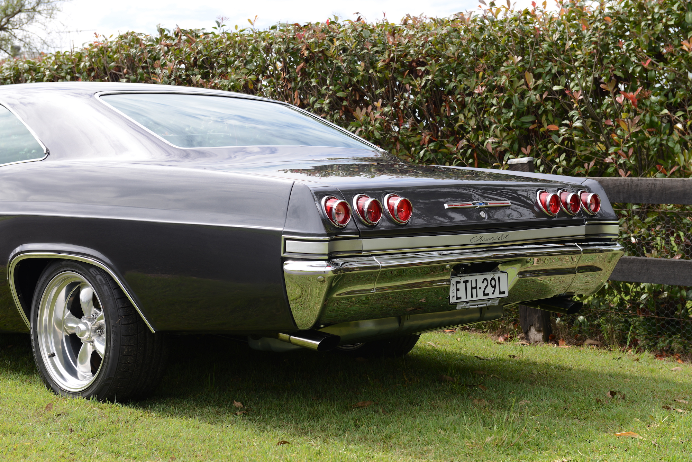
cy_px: 231
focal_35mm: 66
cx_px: 346
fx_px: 1269
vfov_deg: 20.6
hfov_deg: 30.5
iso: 125
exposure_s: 1/200
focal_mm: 66
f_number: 8
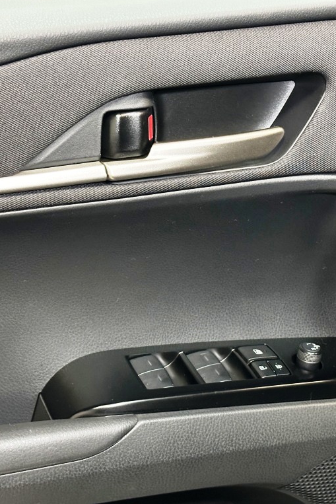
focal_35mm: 67
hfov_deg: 20.3
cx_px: 211
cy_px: 251
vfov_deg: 30.1
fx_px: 938
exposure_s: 1/24
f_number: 1.78
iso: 640
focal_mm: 6.86
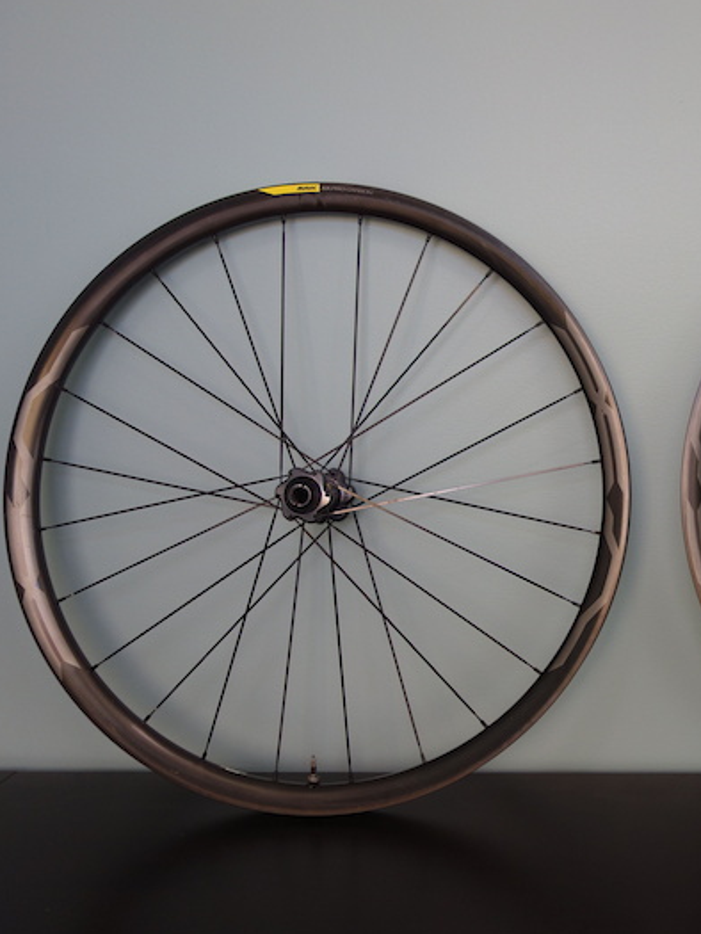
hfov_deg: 33.2
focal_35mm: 41
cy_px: 465
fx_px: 1107
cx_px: 642
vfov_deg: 45.8
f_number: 2
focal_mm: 10.4
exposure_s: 1/100
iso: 125
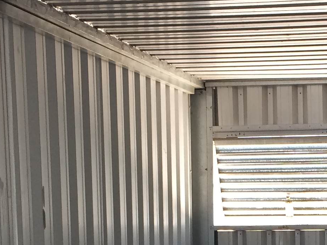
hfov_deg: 18.9
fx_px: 964
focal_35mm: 102
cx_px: 300
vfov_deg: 14.0
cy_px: 312
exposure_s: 1/40
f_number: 2.2
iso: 40
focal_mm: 4.15
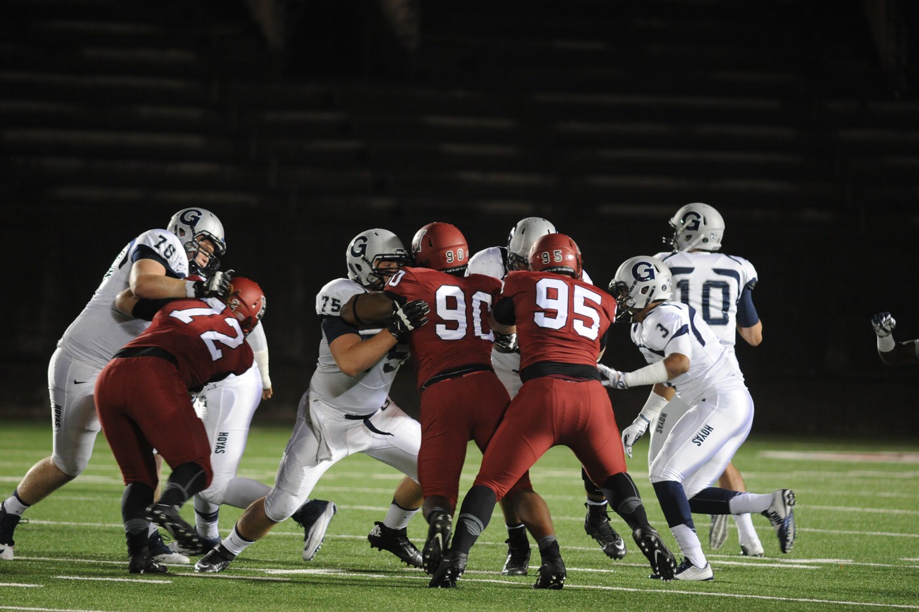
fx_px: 7654
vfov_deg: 4.6
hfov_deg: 6.9
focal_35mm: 300
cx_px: 460
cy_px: 306
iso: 2500
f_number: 4
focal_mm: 300
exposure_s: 1/400
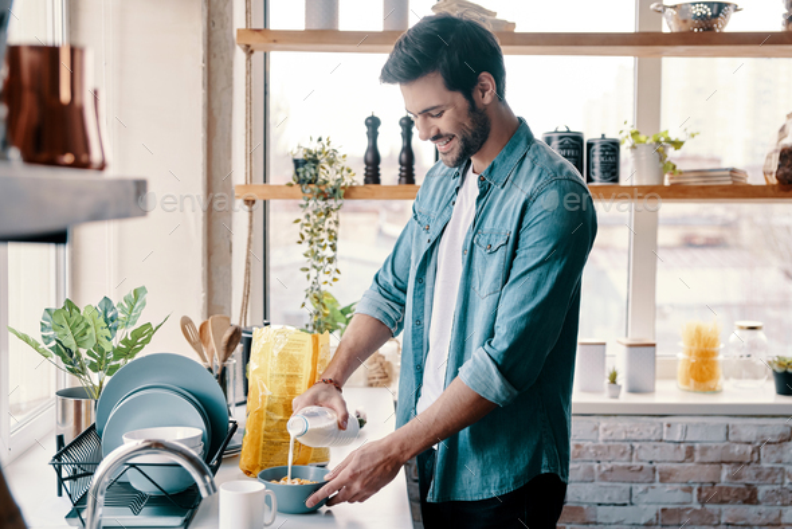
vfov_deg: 27.0
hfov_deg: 39.6
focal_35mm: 50
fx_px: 1100
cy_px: 264
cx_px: 396
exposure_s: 1/200
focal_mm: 50
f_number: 3.2
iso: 500
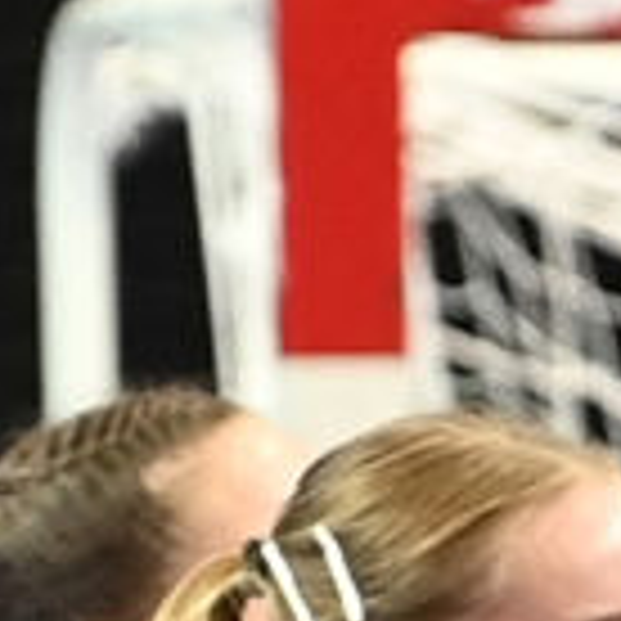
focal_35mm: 1822
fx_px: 36980
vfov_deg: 1.0
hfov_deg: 1.0
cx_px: 2128
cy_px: 1912
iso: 3200
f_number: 3.5
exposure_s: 1/500
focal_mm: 200
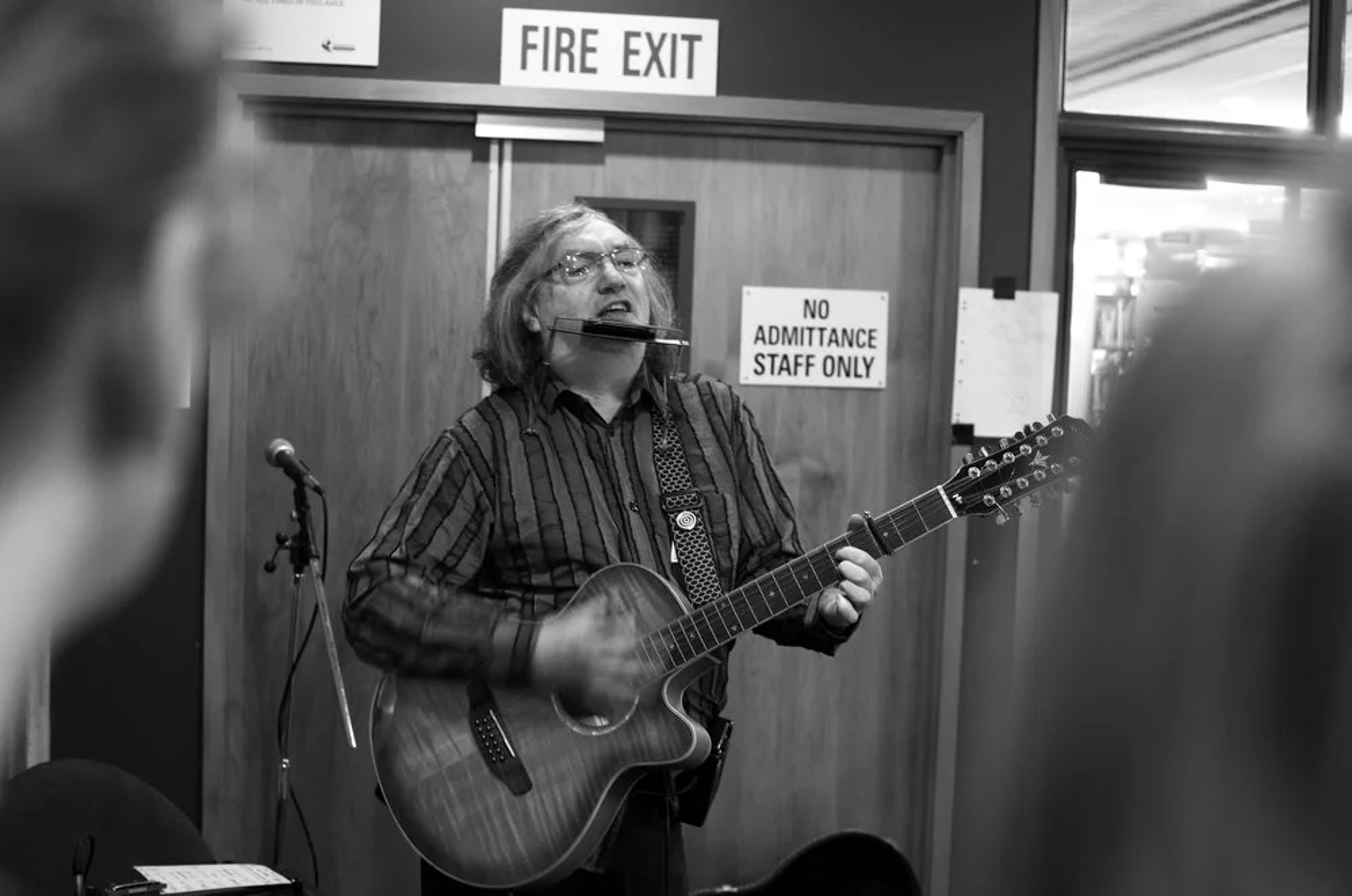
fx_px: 1968
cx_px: 676
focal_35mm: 52
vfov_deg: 25.6
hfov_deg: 37.9
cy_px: 448
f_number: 2.2
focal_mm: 35
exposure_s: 1/50
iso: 1600
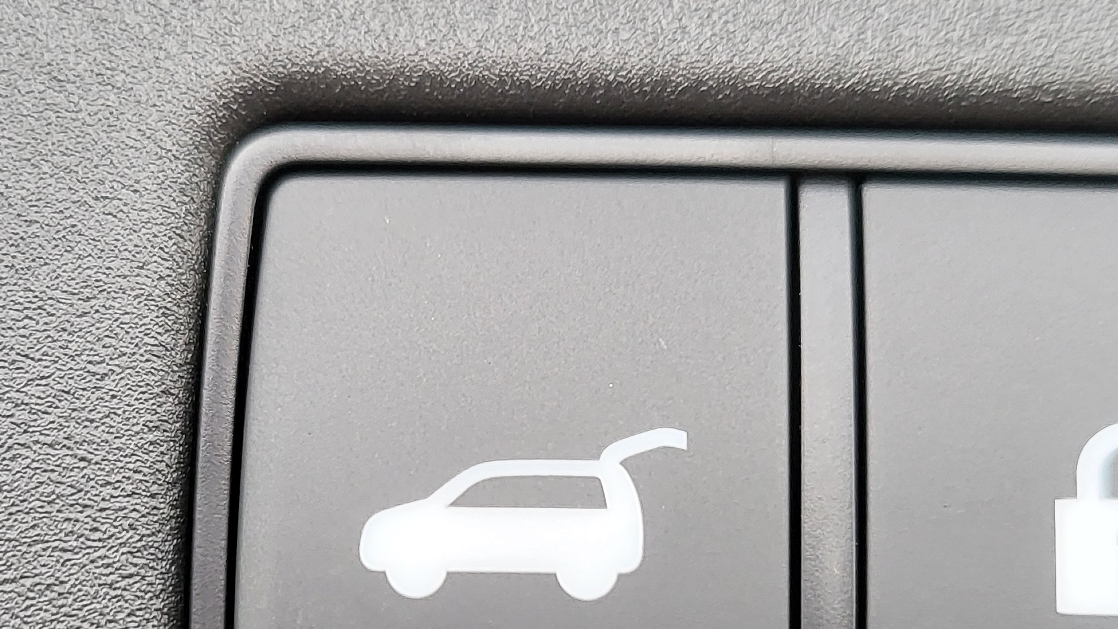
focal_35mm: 68
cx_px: 495
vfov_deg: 17.3
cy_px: 630
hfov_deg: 31.0
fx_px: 2016
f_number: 1.8
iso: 250
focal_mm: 5.4
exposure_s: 1/120
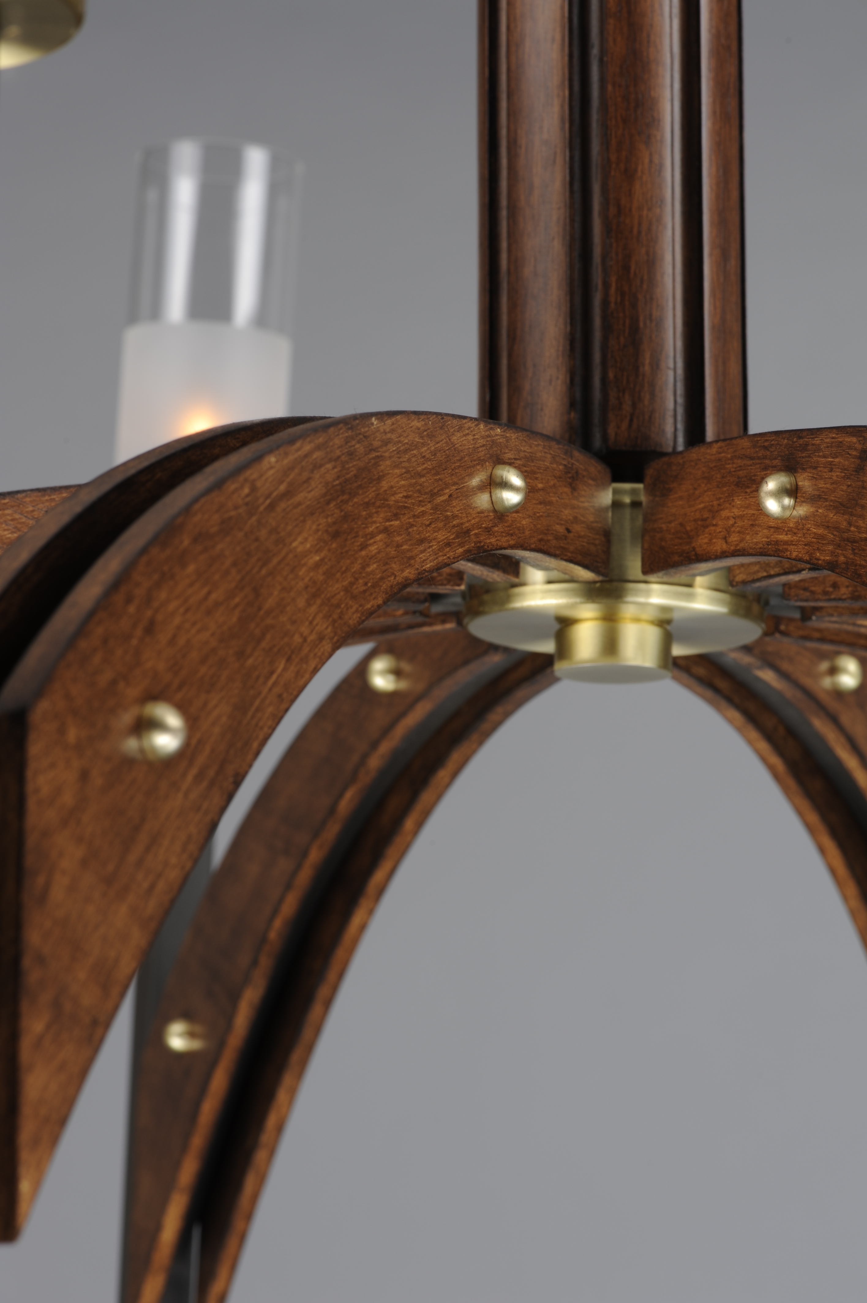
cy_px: 652
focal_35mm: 105
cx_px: 434
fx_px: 3798
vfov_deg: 19.5
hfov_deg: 13.0
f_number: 14
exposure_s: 1/80
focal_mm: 105
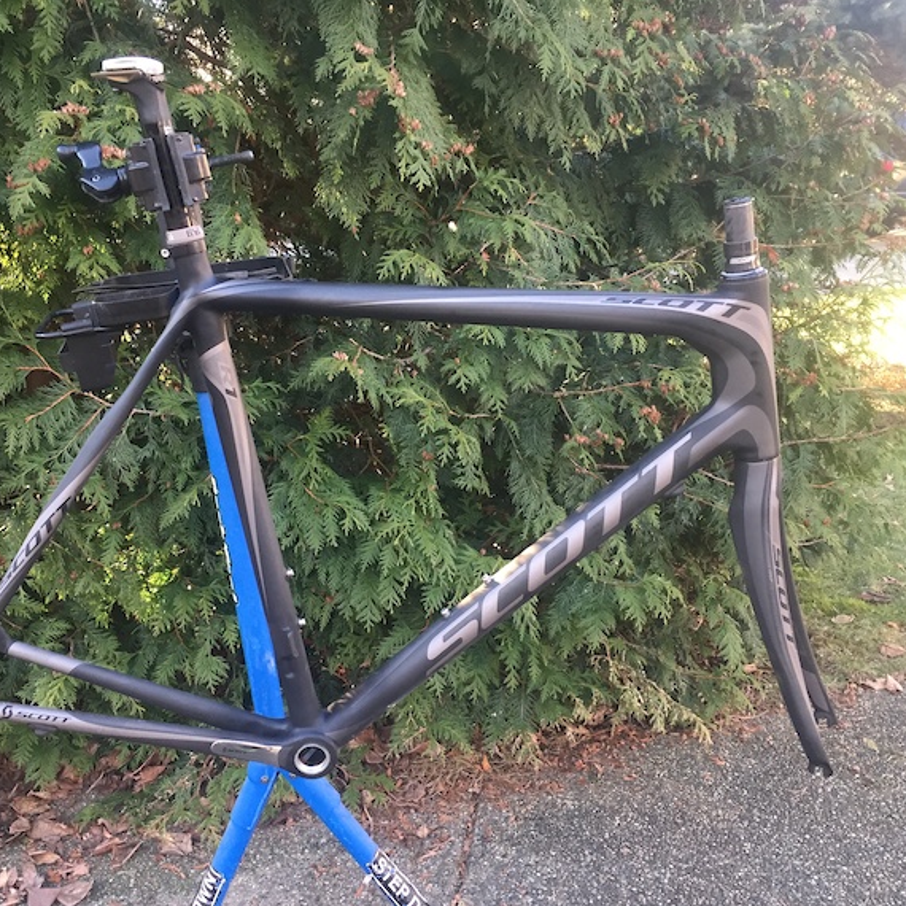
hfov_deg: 45.9
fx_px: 1066
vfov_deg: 46.0
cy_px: 475
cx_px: 394
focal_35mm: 36
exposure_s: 1/30
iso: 40
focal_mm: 4.15
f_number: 2.2
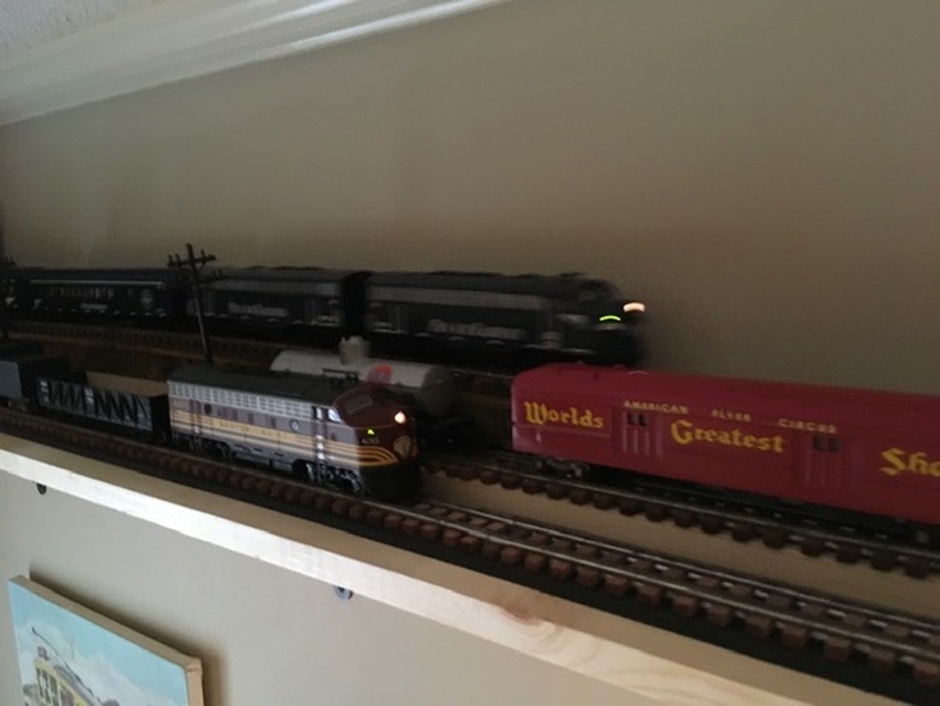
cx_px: 470
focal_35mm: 29
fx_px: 788
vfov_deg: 48.2
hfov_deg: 61.6
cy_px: 353
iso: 400
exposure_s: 1/15
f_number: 2.2
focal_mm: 4.15
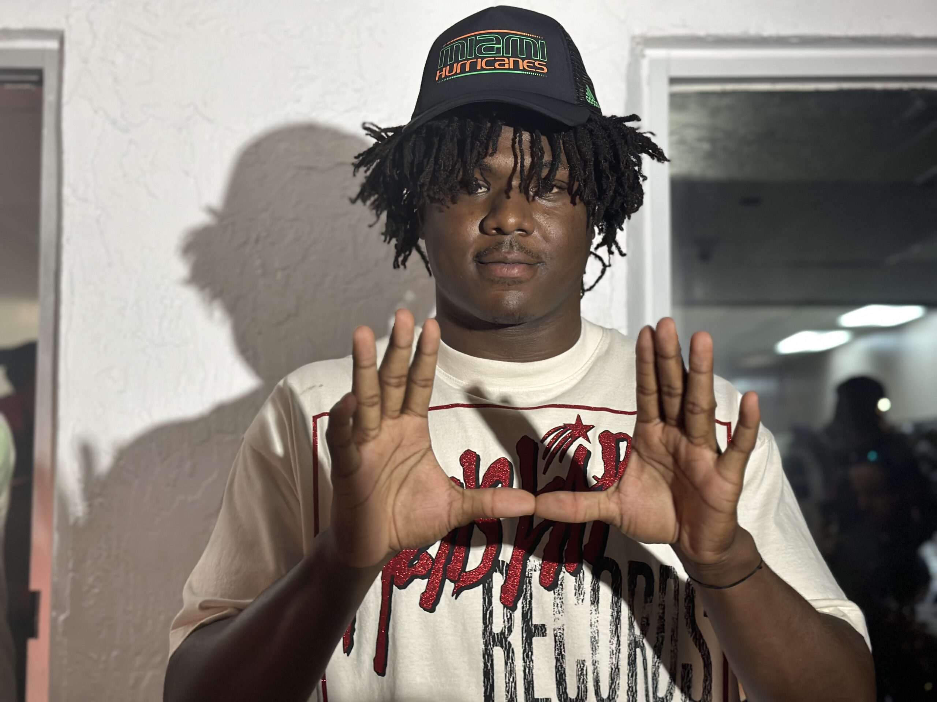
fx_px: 1299
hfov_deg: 39.7
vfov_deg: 30.3
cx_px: 468
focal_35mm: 48
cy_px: 351
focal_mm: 6.86
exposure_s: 1/40
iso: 400
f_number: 1.78
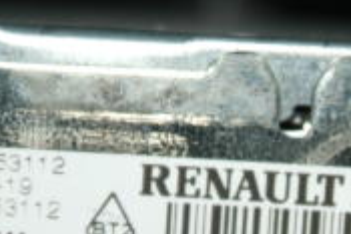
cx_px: 231
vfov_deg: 7.5
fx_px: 1776
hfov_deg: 11.3
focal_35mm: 182
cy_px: 191
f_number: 4
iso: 200
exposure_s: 1/60
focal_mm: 35
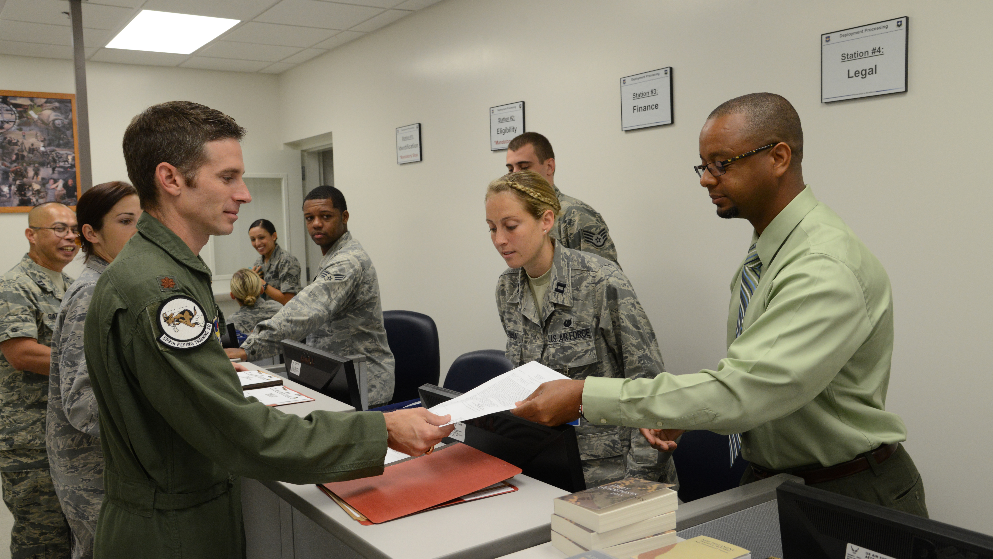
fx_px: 869
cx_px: 490
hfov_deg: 59.5
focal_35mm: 33
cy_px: 278
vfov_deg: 35.6
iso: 1600
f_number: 7.1
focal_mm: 31
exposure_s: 1/125
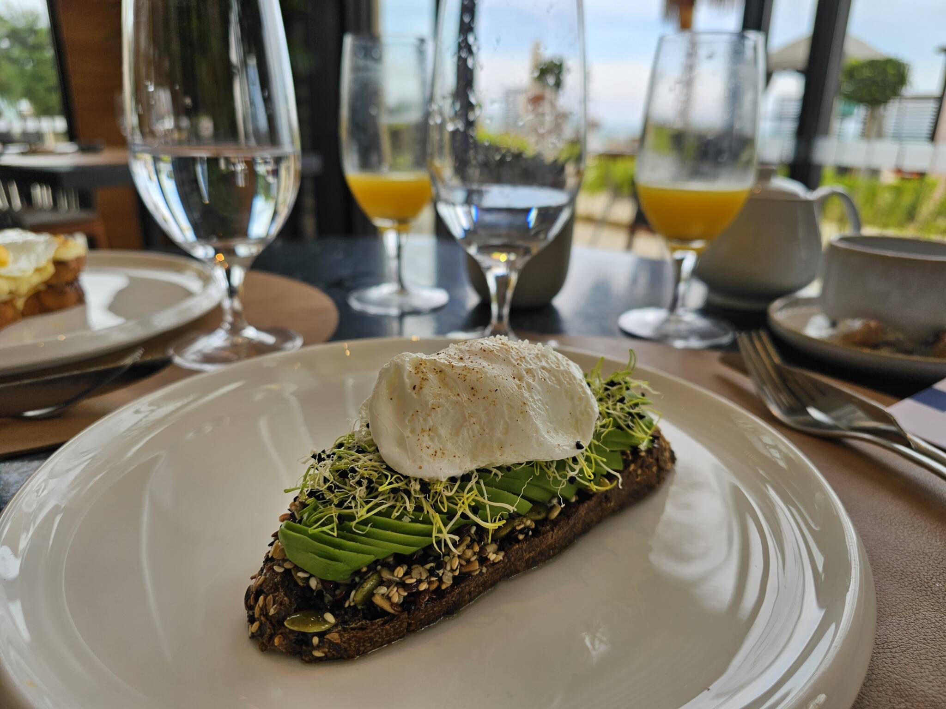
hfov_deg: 73.9
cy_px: 354
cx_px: 473
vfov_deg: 58.9
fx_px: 629
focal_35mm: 23
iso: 12
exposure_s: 1/180
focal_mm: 6.3
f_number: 1.7
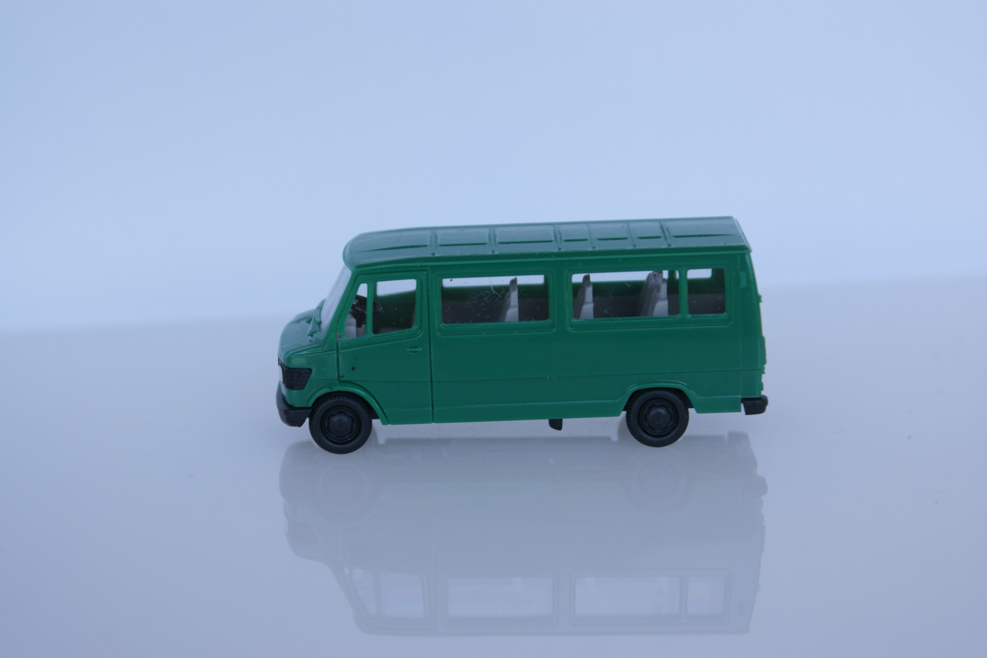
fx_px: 2879
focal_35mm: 105
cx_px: 494
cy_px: 329
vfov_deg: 13.0
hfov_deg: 19.5
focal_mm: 70
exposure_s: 1/125
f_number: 7.1
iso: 100
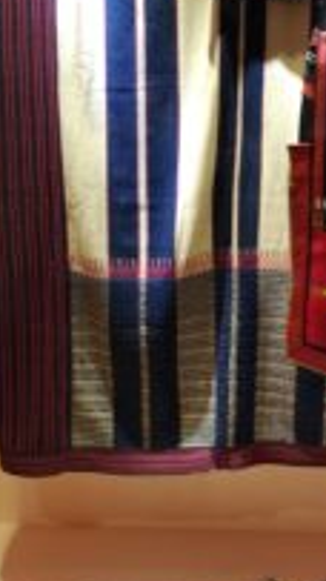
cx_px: 249
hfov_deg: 20.5
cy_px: 163
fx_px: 892
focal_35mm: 58
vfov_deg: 35.4
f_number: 1.8
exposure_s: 1/30
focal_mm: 3.95
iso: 320
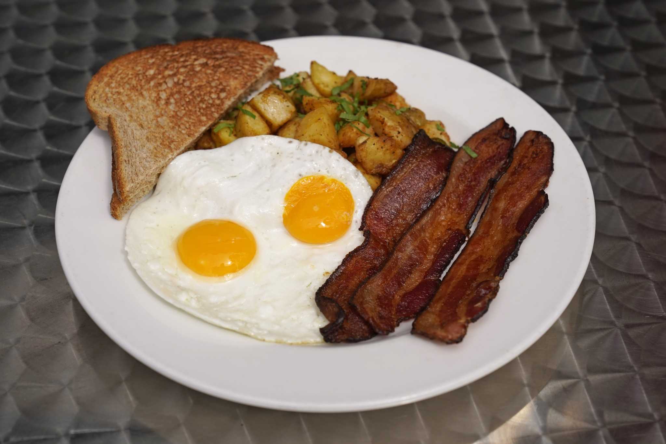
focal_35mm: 56
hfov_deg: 35.6
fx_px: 1036
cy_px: 222
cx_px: 333
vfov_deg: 24.2
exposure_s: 1/2500
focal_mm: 56
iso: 250
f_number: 5
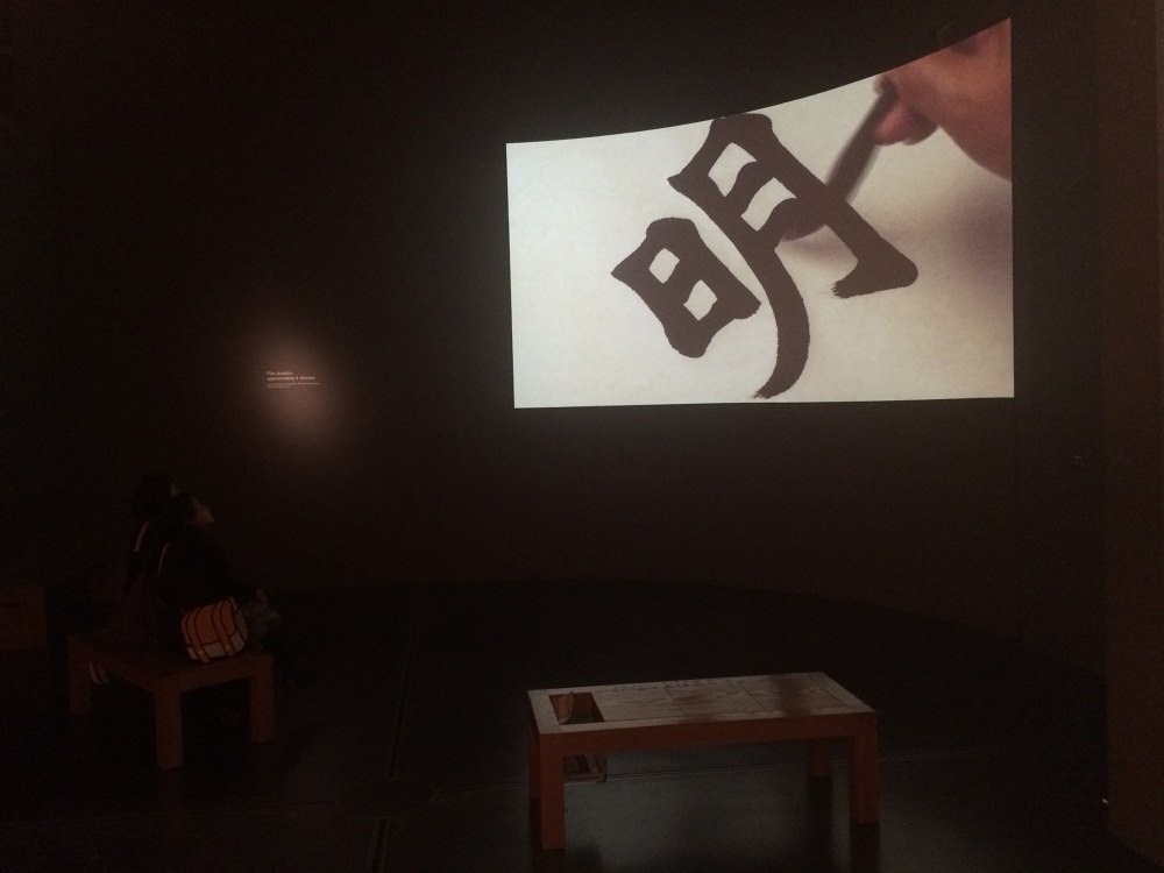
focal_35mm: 29
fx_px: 975
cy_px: 436
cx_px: 582
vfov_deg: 48.2
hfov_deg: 61.7
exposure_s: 1/30
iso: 250
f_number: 2.2
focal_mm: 4.15
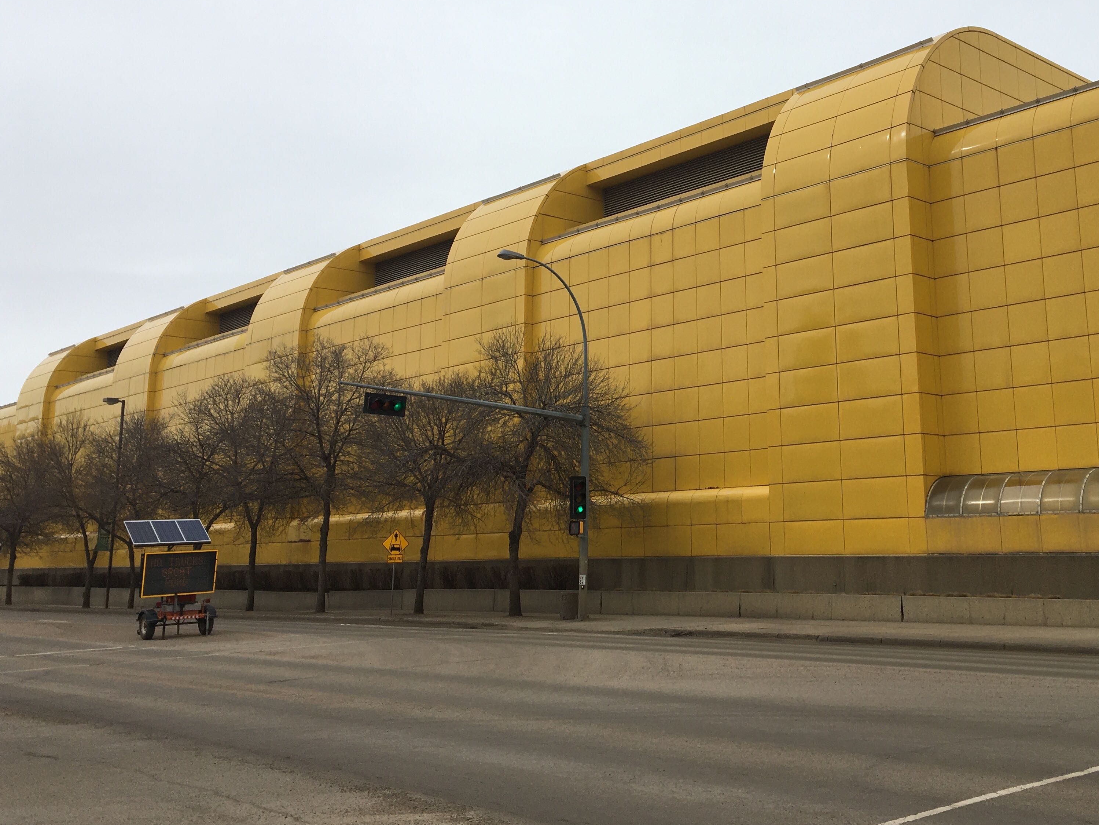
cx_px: 687
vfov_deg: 36.6
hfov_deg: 47.4
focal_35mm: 39
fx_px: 1238
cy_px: 297
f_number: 2.2
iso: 25
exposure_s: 1/2079
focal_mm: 4.15
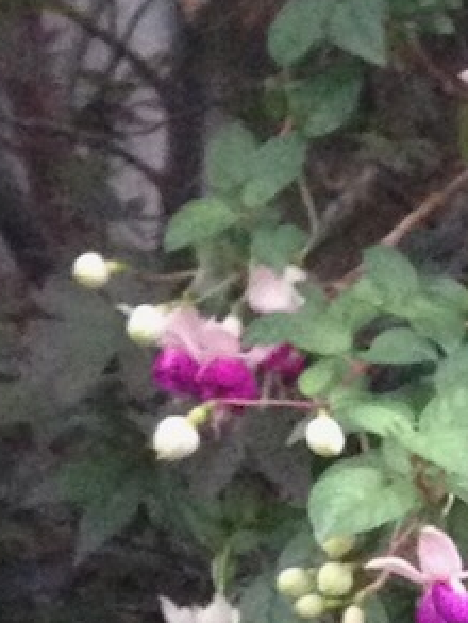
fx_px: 3783
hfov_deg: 6.5
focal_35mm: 210
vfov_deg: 8.7
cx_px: 1321
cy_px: 1379
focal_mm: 4.12
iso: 400
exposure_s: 1/20
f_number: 2.4
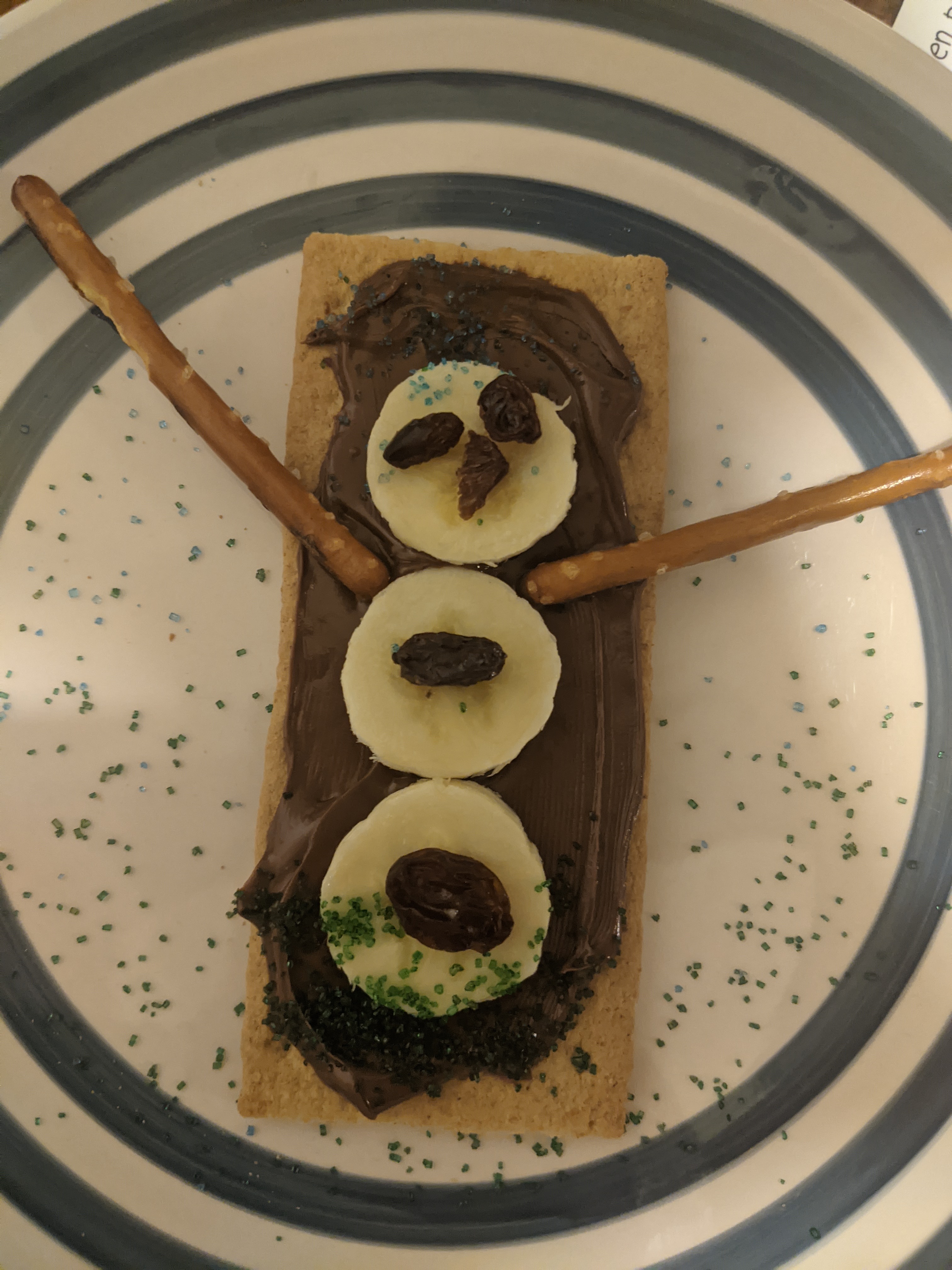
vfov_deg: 65.3
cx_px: 476
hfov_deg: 51.4
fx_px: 990
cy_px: 635
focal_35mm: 27
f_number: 1.8
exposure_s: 1/60
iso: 548
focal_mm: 4.44
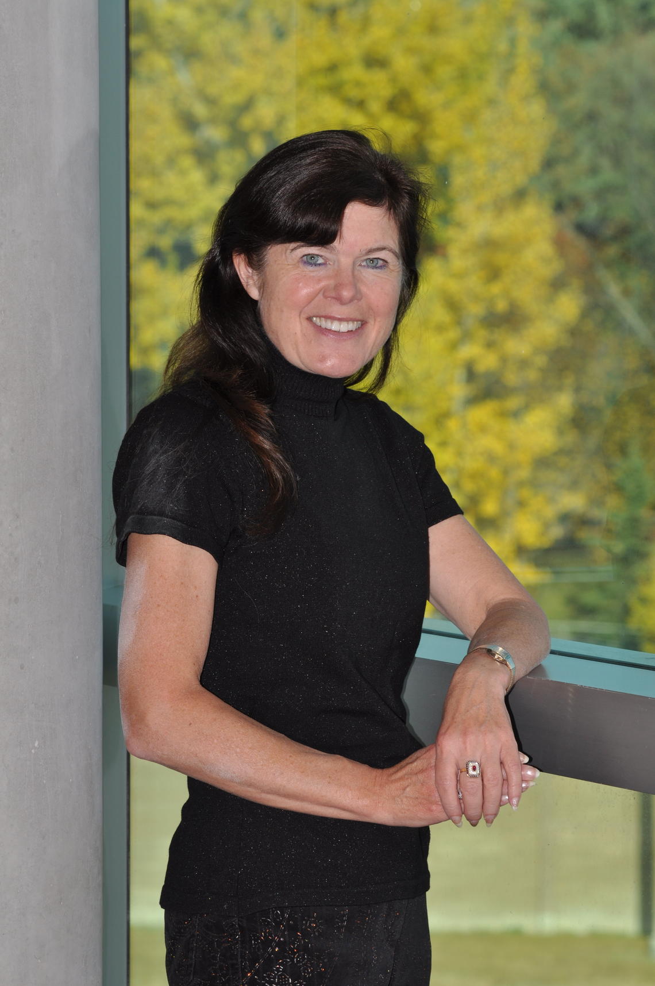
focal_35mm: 180
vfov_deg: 11.4
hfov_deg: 7.6
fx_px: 4924
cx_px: 328
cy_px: 493
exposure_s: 1/160
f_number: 10
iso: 200
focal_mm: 120
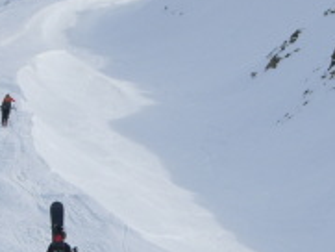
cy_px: 152
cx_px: 217
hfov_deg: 7.9
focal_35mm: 249
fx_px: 2411
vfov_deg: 6.0
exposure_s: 1/470
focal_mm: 15.7
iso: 50
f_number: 6.8
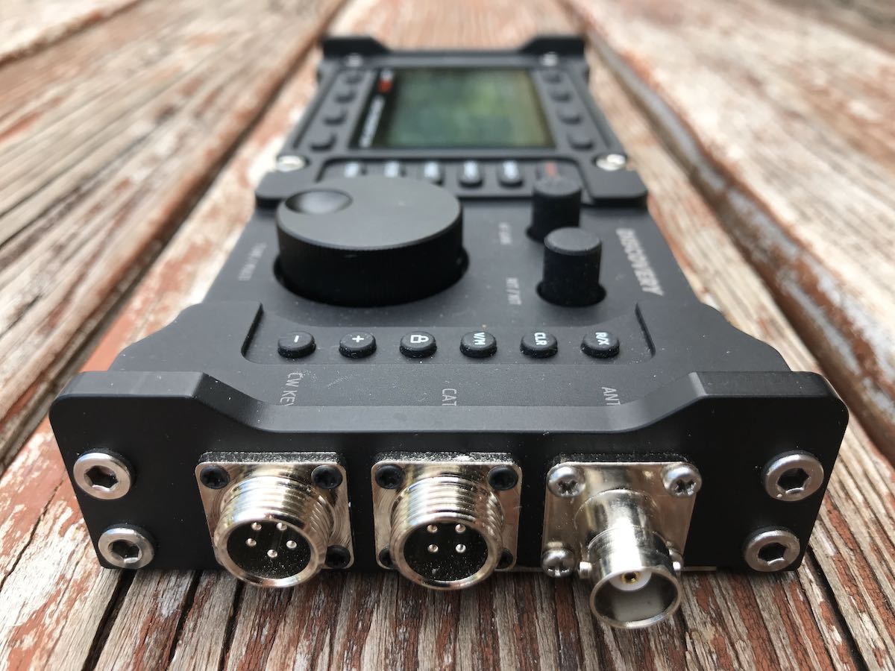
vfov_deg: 49.7
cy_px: 336
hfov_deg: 63.4
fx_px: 724
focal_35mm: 28
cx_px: 448
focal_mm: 3.99
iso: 20
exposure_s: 1/437
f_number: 1.8
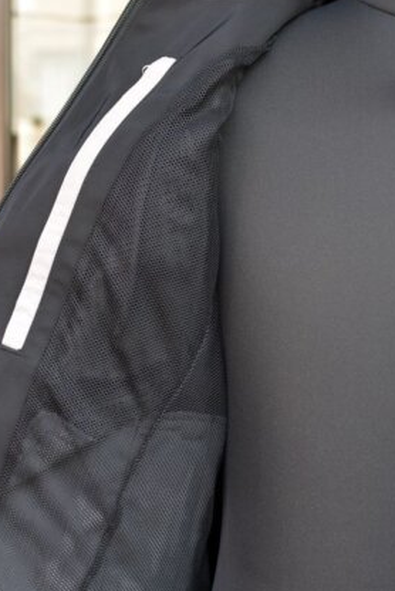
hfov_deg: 16.9
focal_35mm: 81
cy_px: 372
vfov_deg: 25.0
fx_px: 1327
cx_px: 148
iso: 100
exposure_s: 1/50
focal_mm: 35
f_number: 2.8
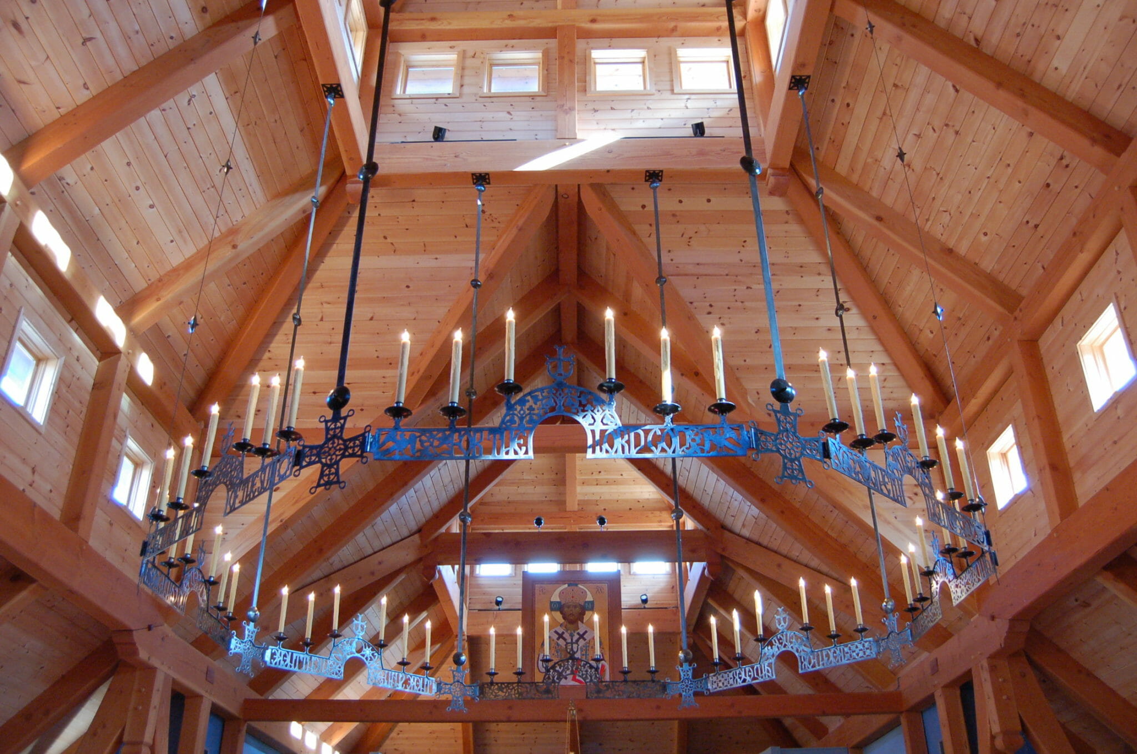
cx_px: 568
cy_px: 377
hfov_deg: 62.0
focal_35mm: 30
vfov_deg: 43.5
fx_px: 946
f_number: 3.8
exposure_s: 1/50
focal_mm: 20
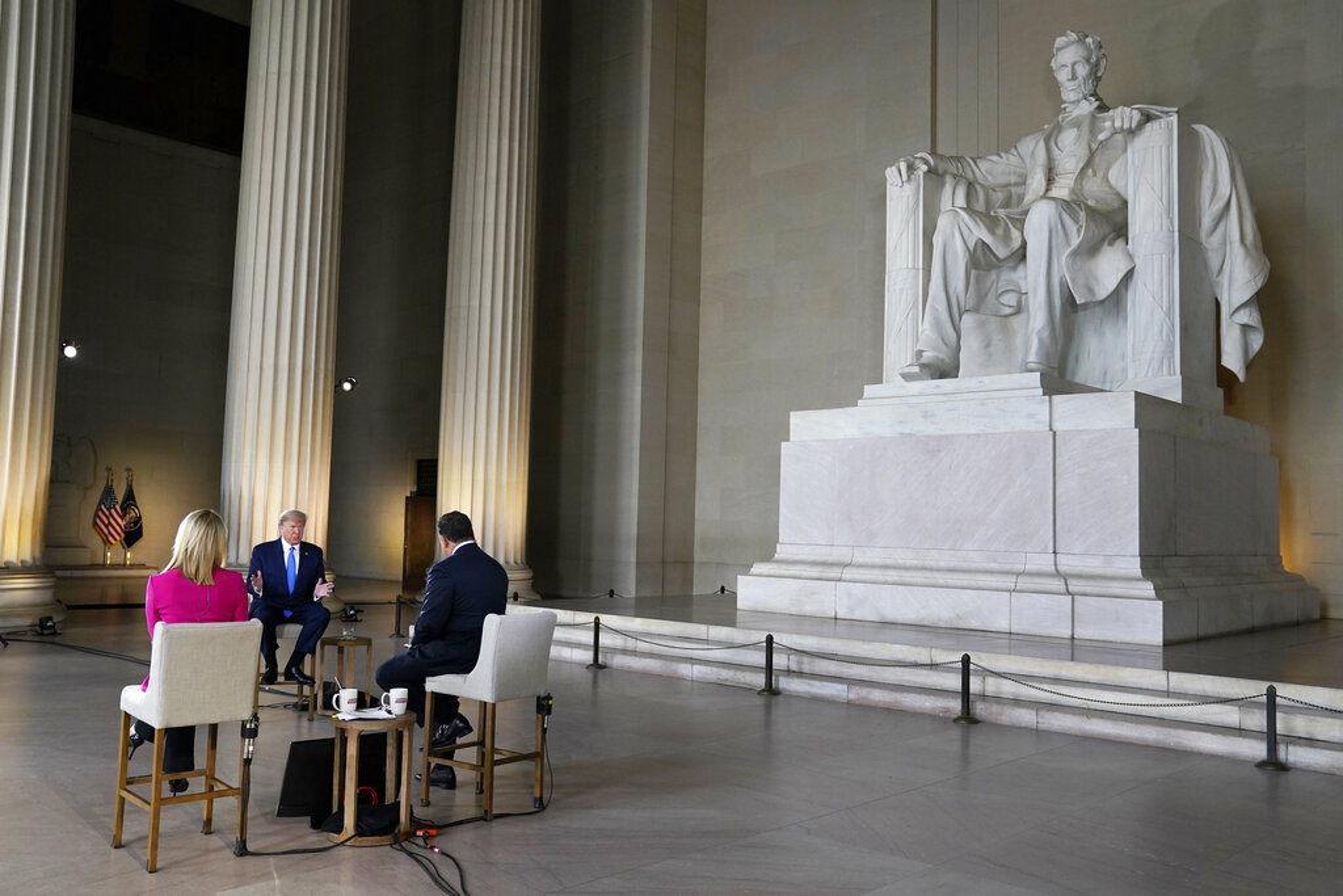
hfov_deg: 61.9
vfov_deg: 43.6
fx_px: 1119
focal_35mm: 30
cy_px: 448
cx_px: 672
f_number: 4.5
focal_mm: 30
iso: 1600
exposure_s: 1/320
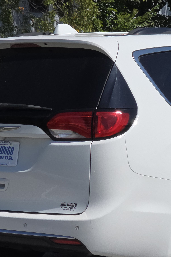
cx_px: 175
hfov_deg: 8.6
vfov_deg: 13.0
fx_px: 1126
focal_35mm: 158
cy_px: 145
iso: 50
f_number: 2.4
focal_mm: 7.9
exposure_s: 1/4127
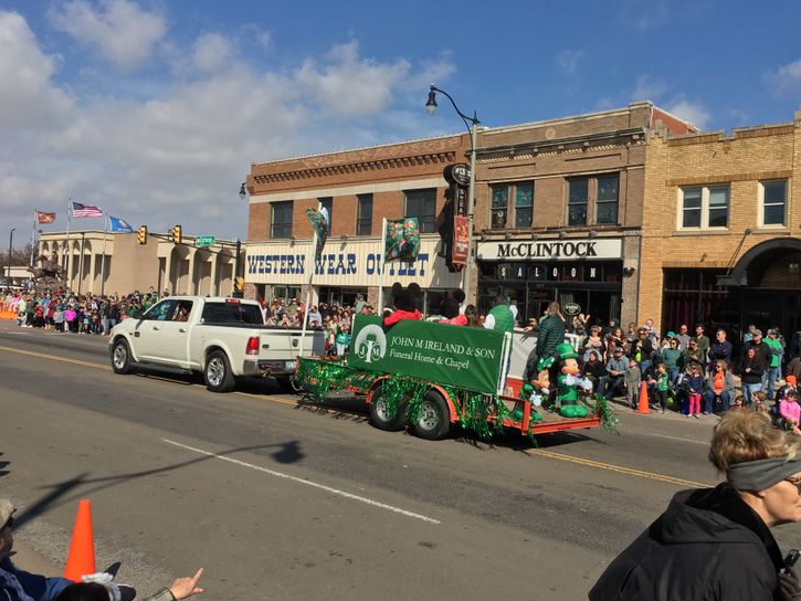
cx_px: 440
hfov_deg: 56.7
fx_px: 741
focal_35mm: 32
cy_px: 289
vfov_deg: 44.2
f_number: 2.2
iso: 25
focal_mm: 4.15
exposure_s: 1/2137
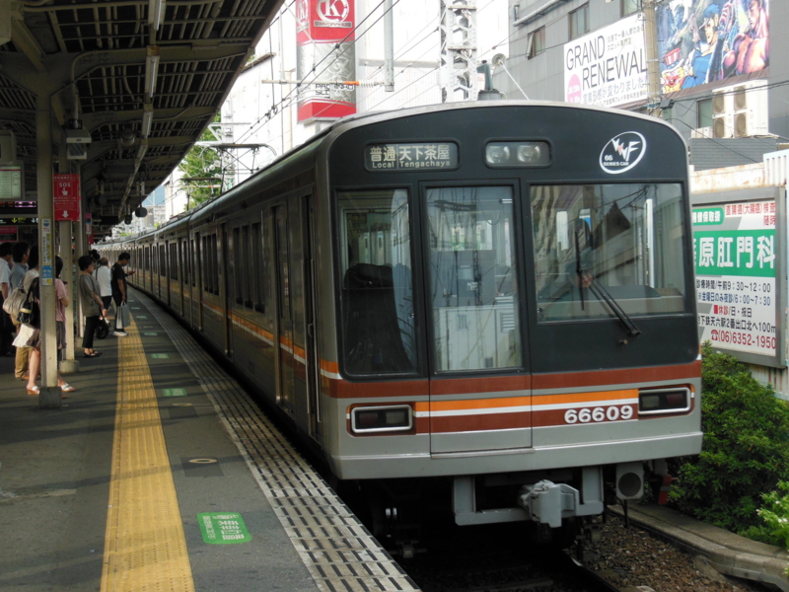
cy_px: 296
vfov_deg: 24.4
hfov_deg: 32.2
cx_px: 394
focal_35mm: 60
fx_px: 1368
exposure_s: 1/250
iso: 250
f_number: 5
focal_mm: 10.7
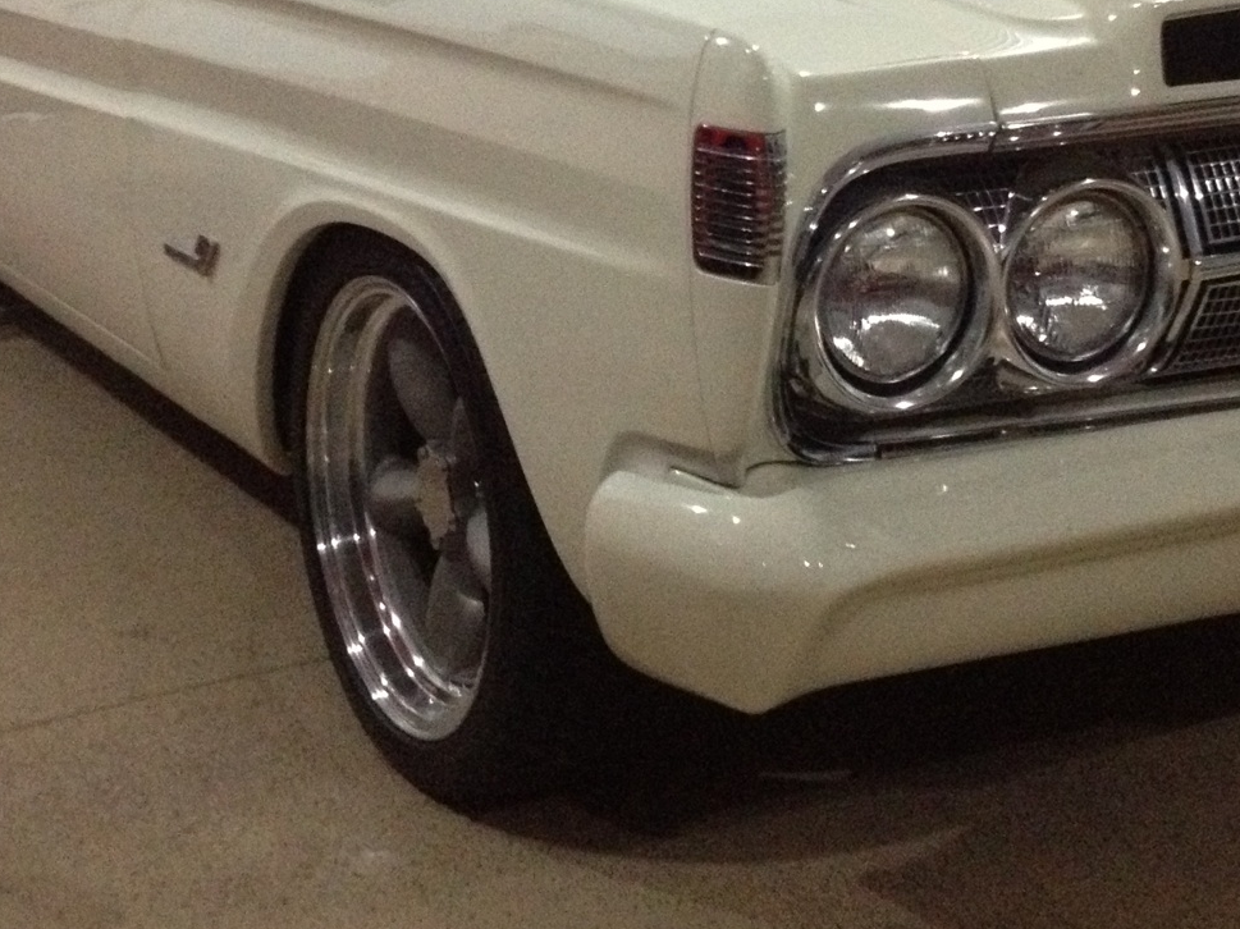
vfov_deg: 19.5
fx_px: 2650
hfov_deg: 26.3
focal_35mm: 74
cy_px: 73
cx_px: 751
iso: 500
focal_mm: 4.28
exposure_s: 1/15
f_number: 2.4
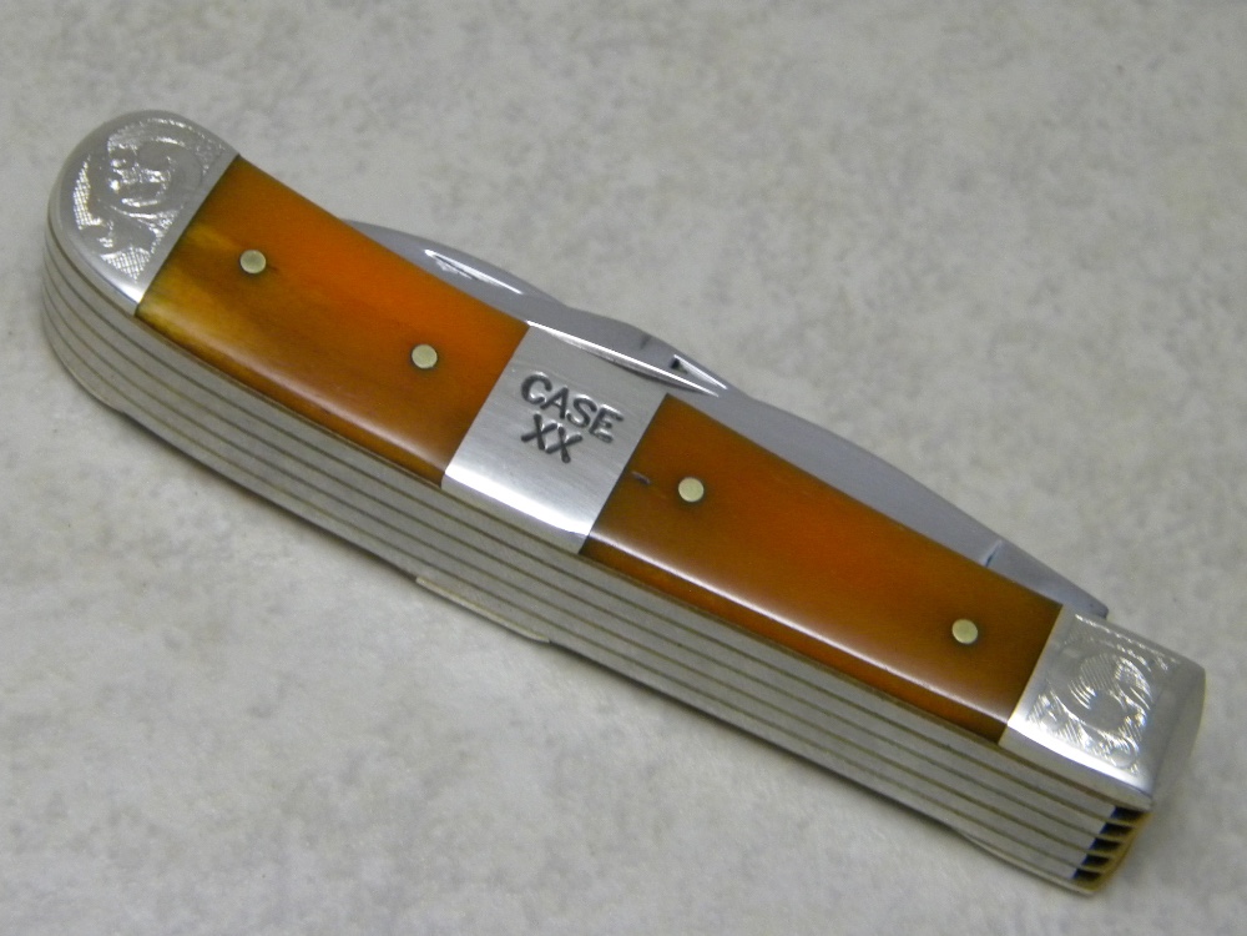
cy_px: 468
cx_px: 624
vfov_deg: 14.1
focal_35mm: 105
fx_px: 3782
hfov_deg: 18.7
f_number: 4.7
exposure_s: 1/24.2
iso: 400
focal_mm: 19
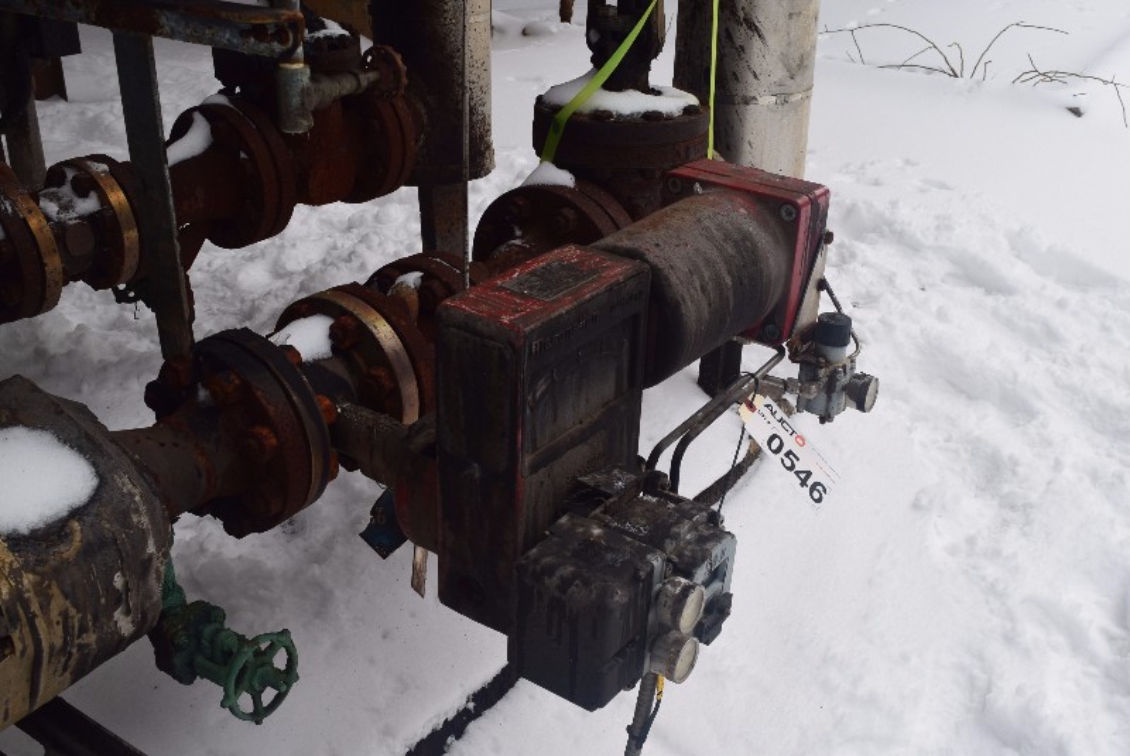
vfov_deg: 35.6
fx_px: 1178
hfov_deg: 51.2
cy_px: 378
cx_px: 565
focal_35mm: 38
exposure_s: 1/200
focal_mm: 25
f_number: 10
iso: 400
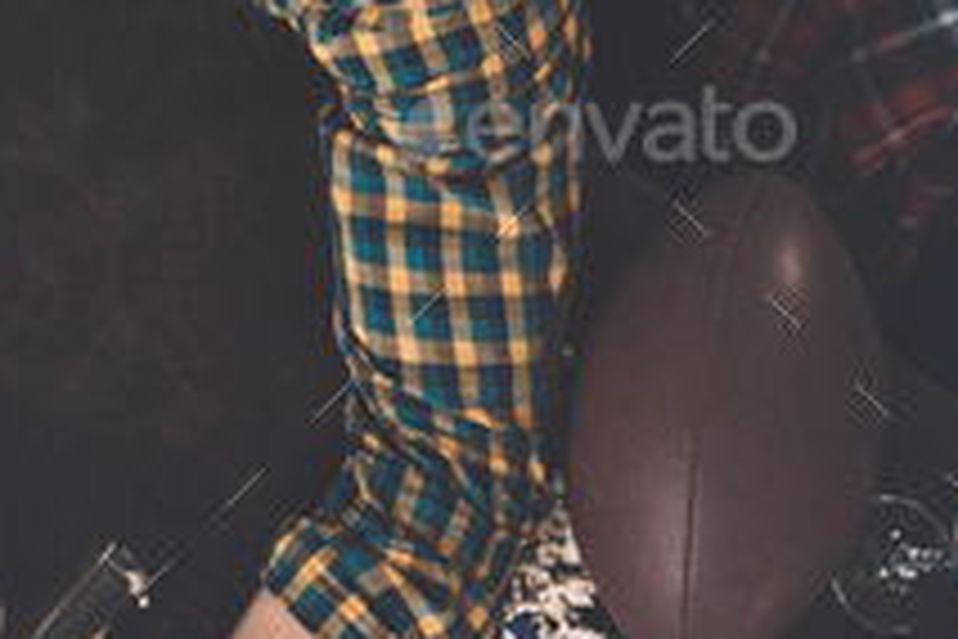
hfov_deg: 12.5
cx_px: -94
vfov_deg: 8.5
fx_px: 4284
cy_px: 342
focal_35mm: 161
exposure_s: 1/125
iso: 400
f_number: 2.8
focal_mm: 58
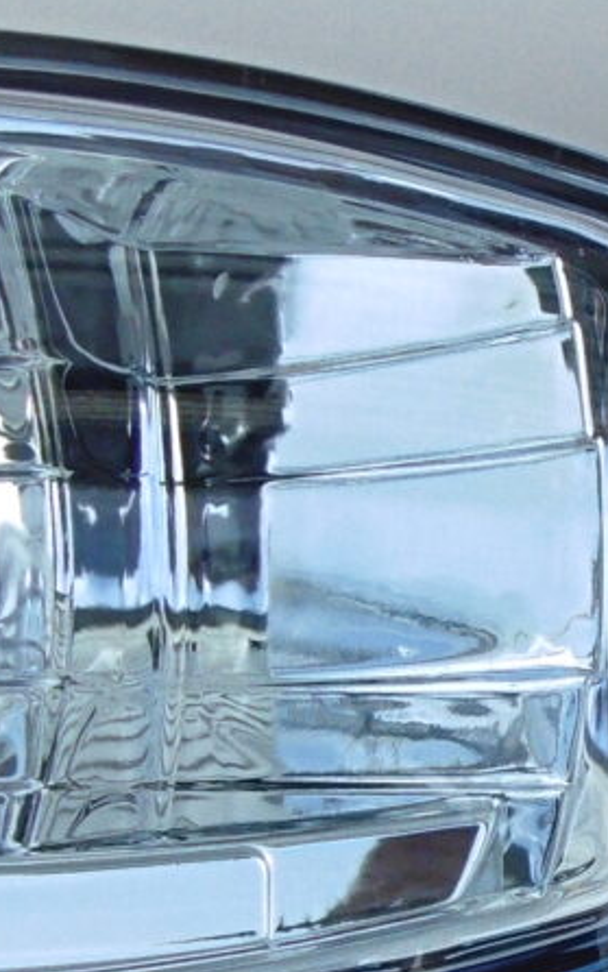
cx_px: 808
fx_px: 2835
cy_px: 774
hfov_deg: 11.9
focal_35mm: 107
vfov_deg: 19.3
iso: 100
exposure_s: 1/400
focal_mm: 4
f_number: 3
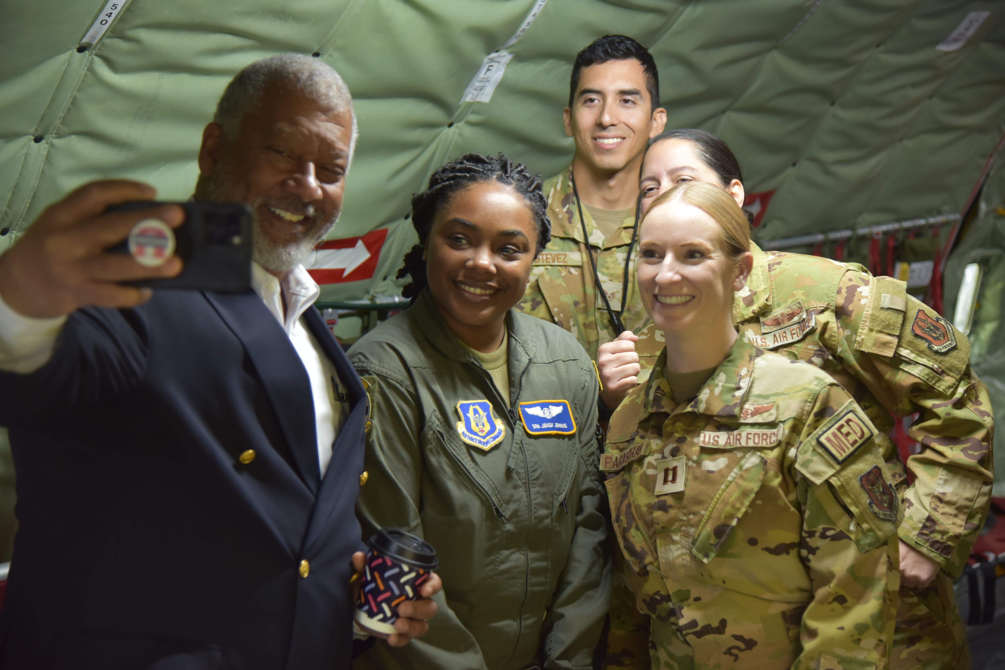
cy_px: 335
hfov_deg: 30.5
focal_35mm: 66
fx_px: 1842
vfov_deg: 20.6
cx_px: 502
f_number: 4
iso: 1400
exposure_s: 1/60
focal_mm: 66
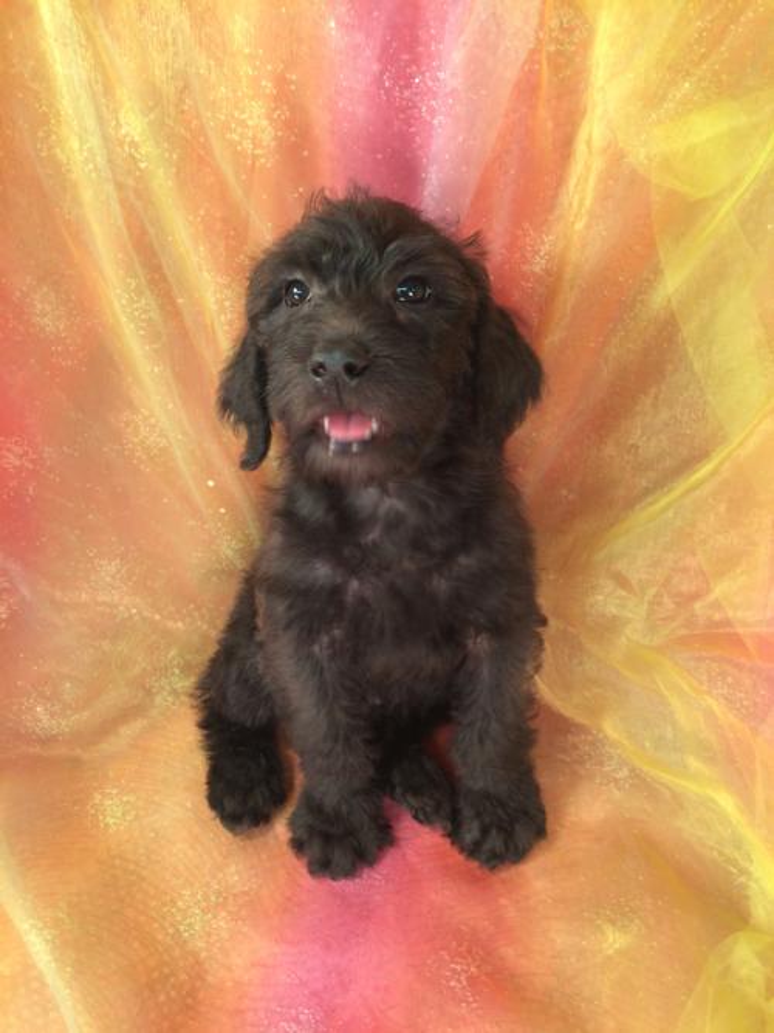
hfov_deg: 48.2
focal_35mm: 29
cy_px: 516
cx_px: 387
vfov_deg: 61.7
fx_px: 865
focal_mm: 4.15
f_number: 2.2
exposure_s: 1/30
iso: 64
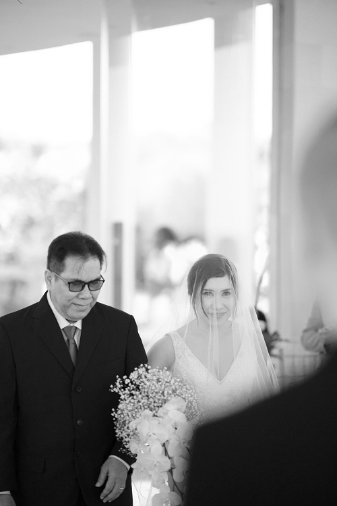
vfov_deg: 23.9
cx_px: 168
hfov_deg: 16.1
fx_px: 1193
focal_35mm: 85
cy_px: 253
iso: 250
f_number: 1.4
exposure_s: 1/1250
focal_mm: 85
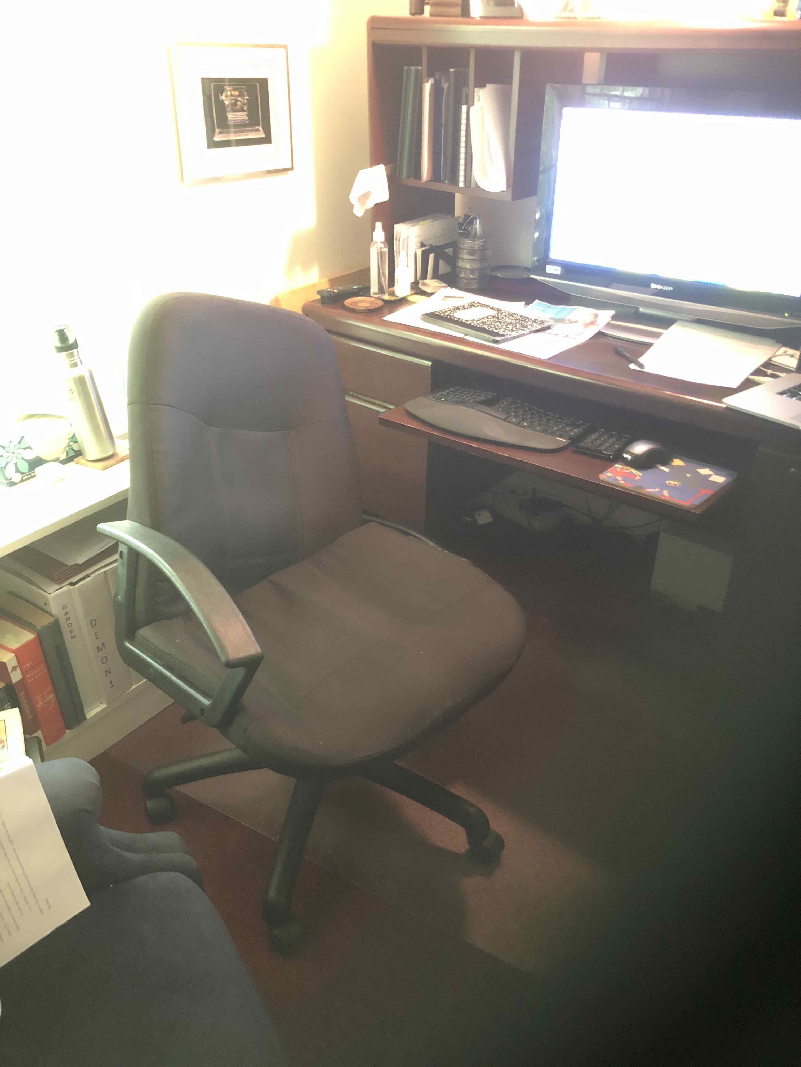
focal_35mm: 28
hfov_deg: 49.7
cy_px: 534
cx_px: 400
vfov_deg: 63.4
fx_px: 864
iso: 160
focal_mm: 3.99
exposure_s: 1/4
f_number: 1.8
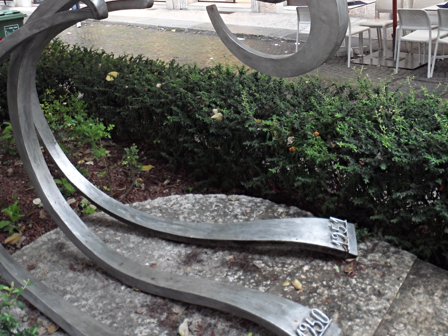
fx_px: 518
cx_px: 205
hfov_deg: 46.7
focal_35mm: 40
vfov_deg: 35.8
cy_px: 134
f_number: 2.5
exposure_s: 1/30
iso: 160
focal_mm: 4.5
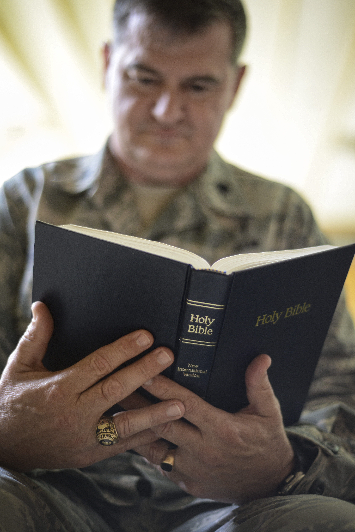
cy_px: 266
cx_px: 178
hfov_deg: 27.0
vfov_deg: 39.6
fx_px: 739
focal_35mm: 50
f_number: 1.8
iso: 640
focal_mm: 50
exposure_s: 1/60
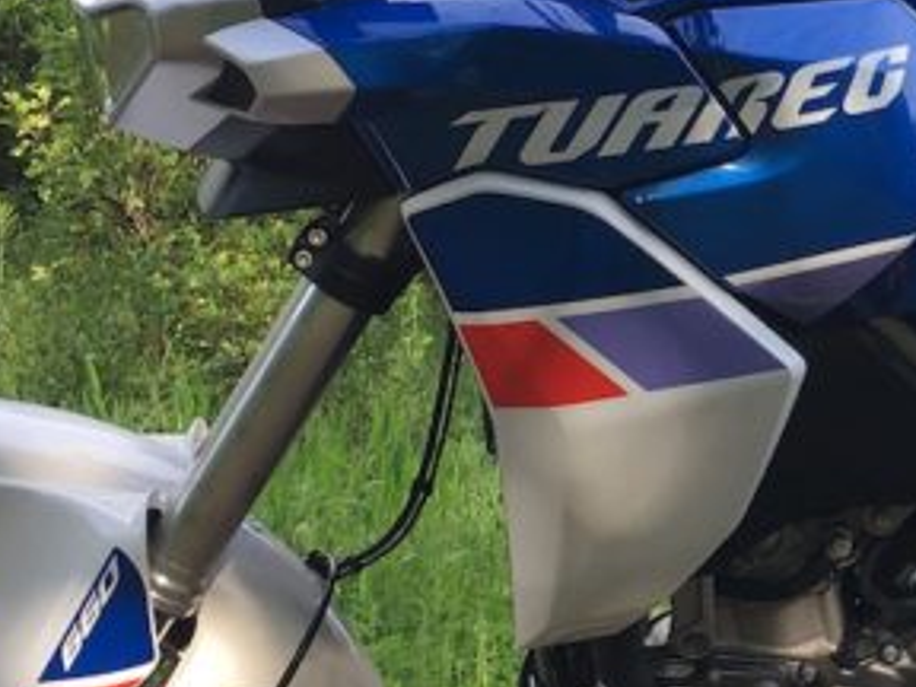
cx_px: 1034
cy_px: 366
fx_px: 2726
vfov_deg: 14.4
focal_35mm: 103
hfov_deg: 18.3
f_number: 2.2
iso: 25
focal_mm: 4.15
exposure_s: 1/322
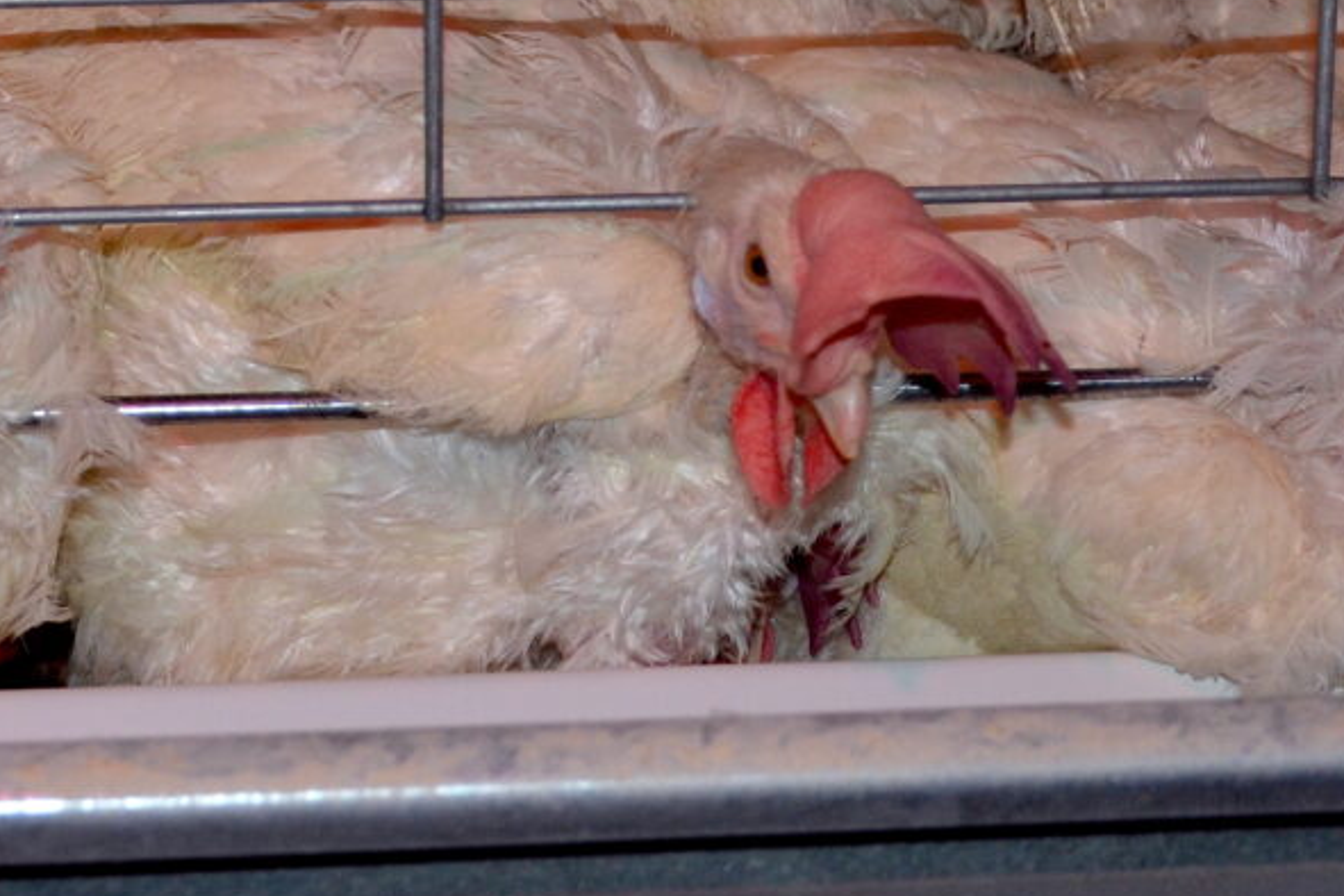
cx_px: 559
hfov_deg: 18.7
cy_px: -135
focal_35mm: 109
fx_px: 4069
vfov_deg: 12.3
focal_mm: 28
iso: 800
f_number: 4
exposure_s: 1/60
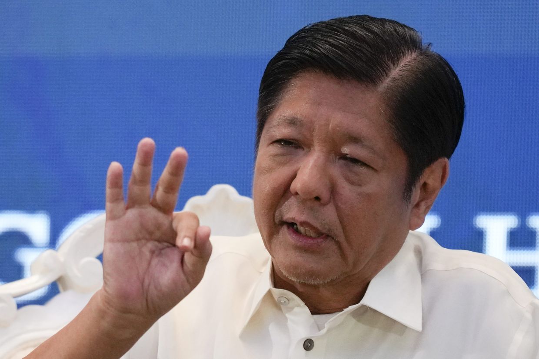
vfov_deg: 3.4
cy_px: 180
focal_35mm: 400
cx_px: 270
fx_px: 5987
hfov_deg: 5.2
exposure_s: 1/320
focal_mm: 400
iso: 2000
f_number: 2.8
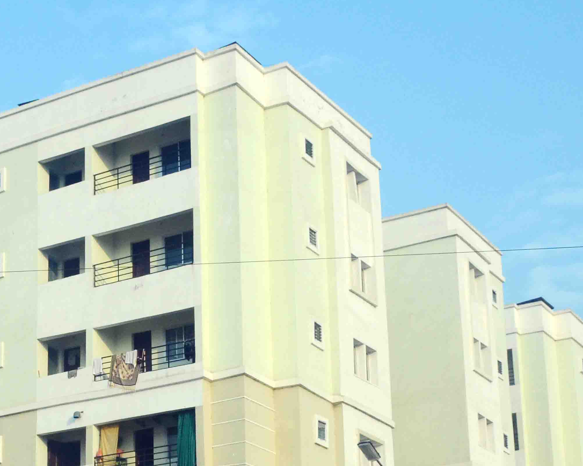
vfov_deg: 19.1
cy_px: 416
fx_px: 1366
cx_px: 93
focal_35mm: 79
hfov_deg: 23.6
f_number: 8
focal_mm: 23
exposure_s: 1/1600
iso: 800
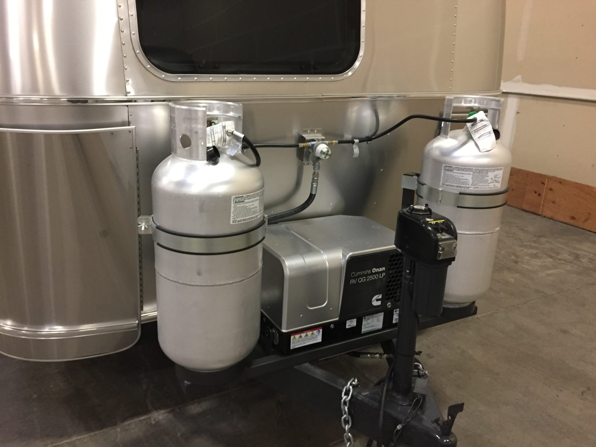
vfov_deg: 48.2
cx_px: 298
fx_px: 499
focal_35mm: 29
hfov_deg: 61.7
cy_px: 224
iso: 250
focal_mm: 4.15
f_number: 2.2
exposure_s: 1/17
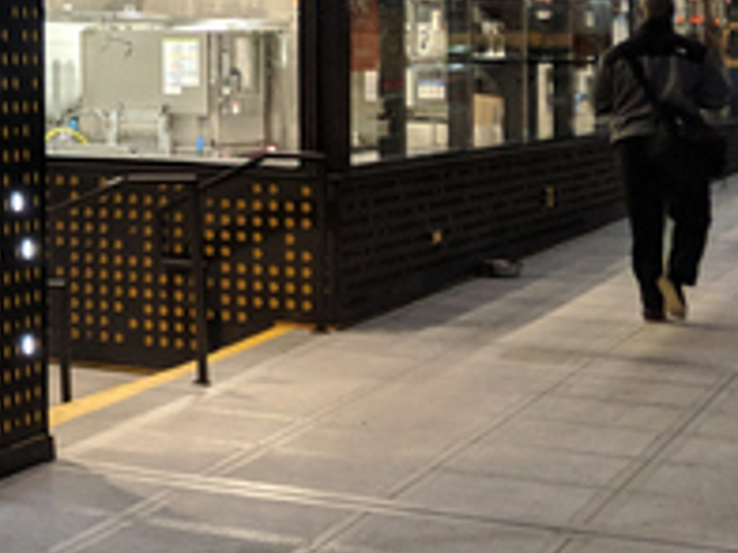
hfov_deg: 18.2
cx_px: -416
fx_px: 2004
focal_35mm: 94
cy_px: -34
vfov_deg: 15.4
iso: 158
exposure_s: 1/60
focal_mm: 4.44
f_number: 1.8
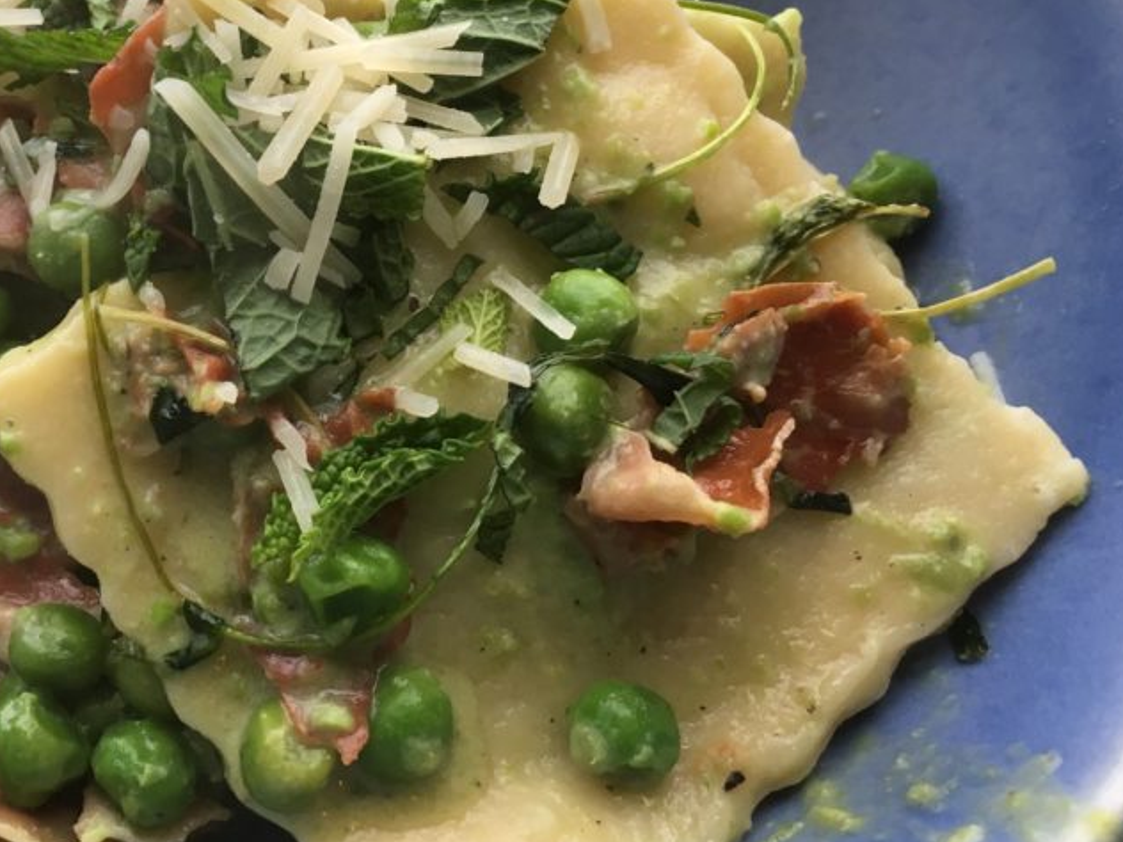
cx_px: 295
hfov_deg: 39.5
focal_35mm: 47
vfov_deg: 30.4
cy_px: 224
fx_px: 1525
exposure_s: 1/30
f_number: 2.2
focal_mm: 4.15
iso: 64
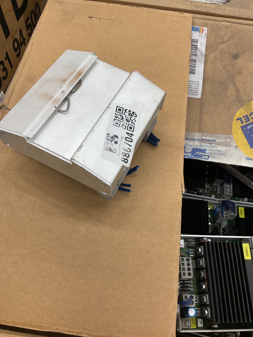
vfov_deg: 61.7
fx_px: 283
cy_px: 168
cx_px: 126
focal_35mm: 29
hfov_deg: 48.2
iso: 50
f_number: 1.8
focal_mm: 3
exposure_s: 1/50
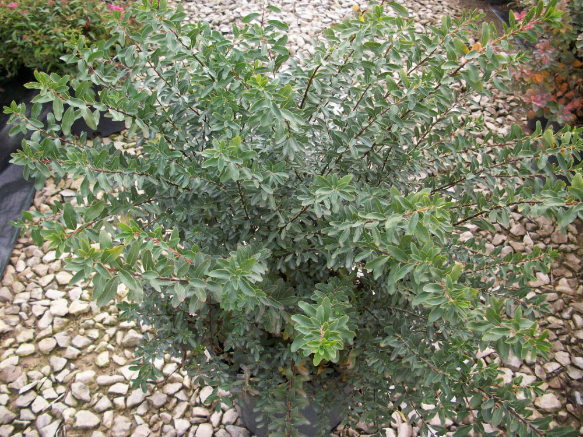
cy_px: 218
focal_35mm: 35
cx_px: 292
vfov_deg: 40.7
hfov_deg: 52.6
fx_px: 589
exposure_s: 1/500
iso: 134
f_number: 3.1
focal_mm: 6.3
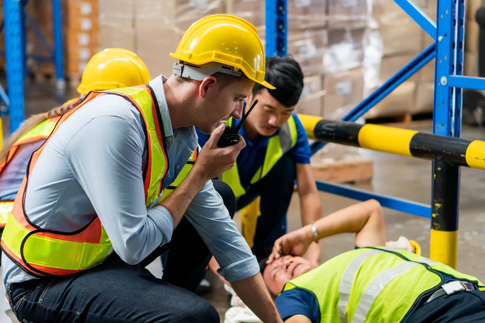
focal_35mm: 75
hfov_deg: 27.0
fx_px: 1010
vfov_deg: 18.2
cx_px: 242
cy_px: 162
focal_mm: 50
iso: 500
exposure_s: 1/100
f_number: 2
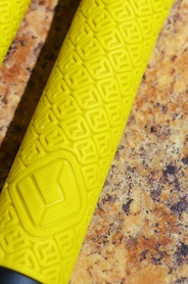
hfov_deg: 11.3
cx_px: 53
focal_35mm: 121
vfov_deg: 16.6
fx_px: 953
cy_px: 3
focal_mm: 28
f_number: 4.5
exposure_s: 1/30
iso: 1800
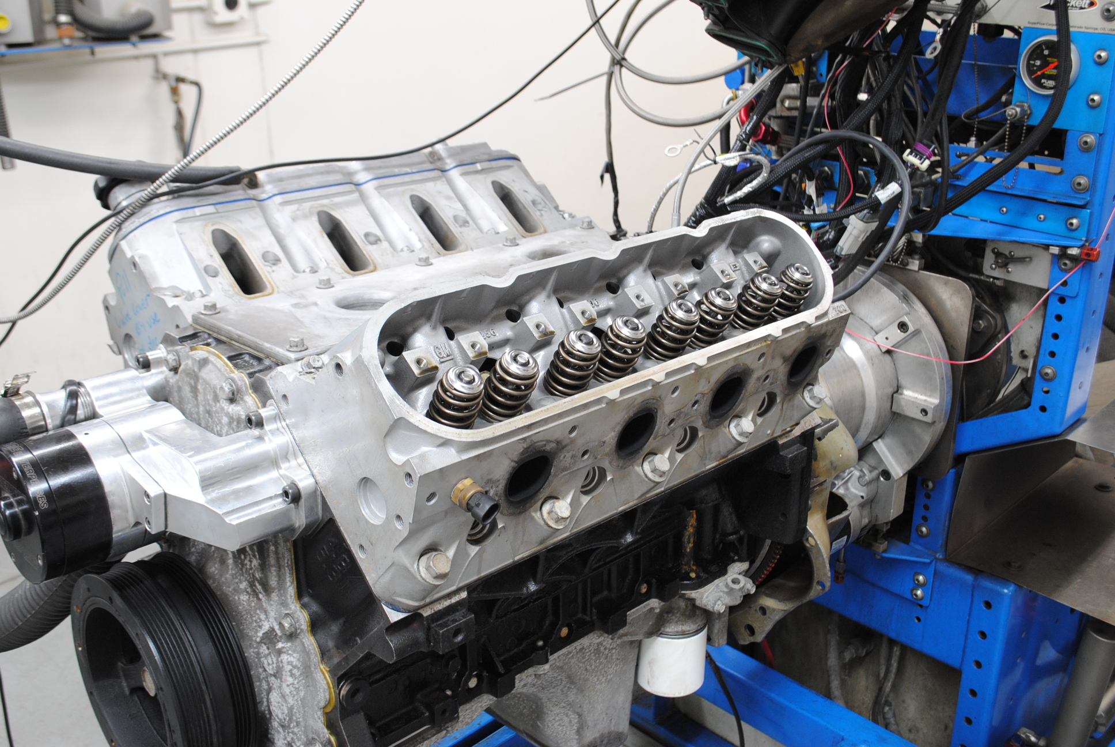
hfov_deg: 53.1
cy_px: 374
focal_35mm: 36
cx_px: 558
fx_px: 1116
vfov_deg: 37.0
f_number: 6.3
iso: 400
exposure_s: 1/6
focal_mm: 24
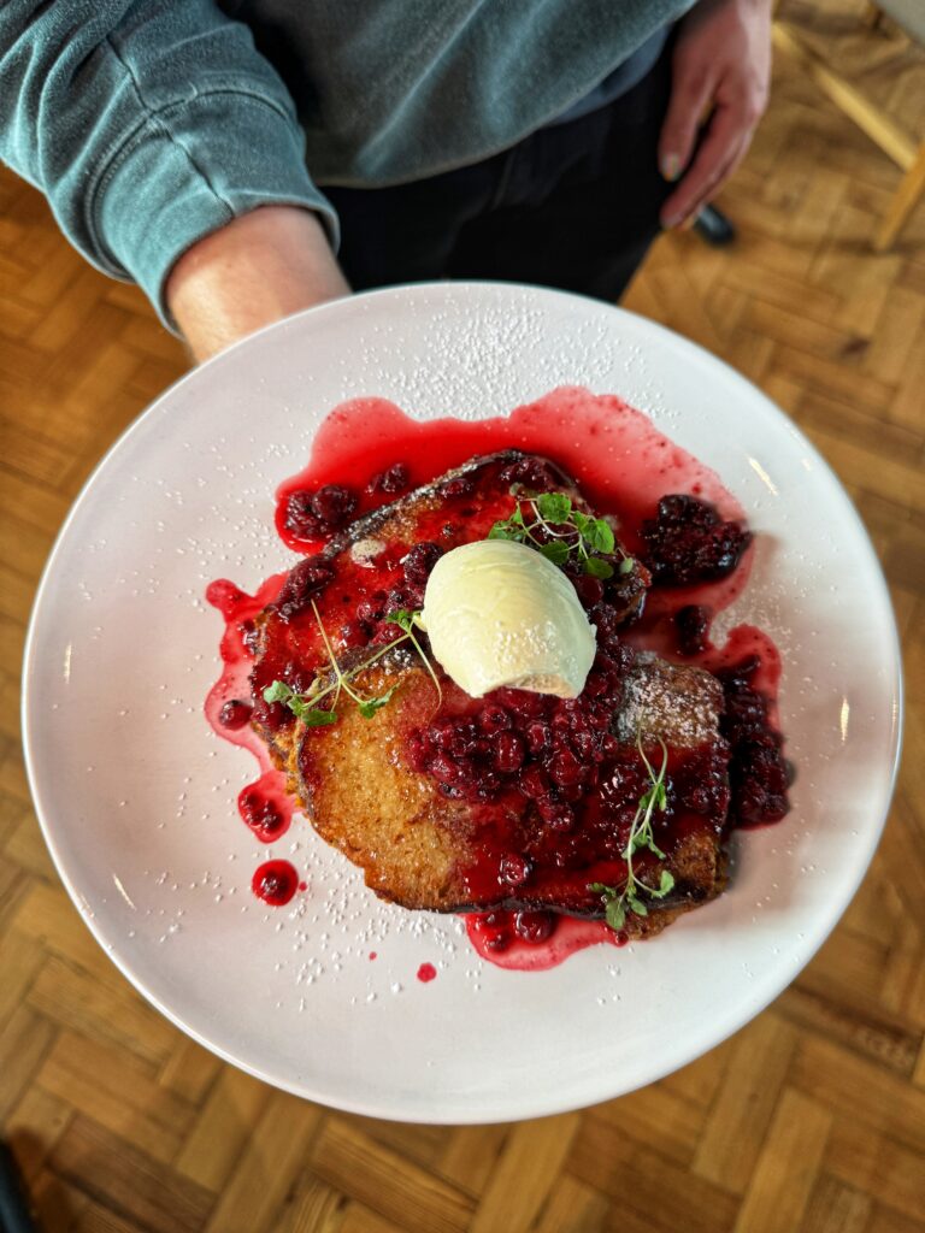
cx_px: 462
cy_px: 616
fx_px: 855
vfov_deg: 71.6
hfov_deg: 56.8
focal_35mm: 24
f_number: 1.78
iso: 100
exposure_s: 1/101
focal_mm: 6.76
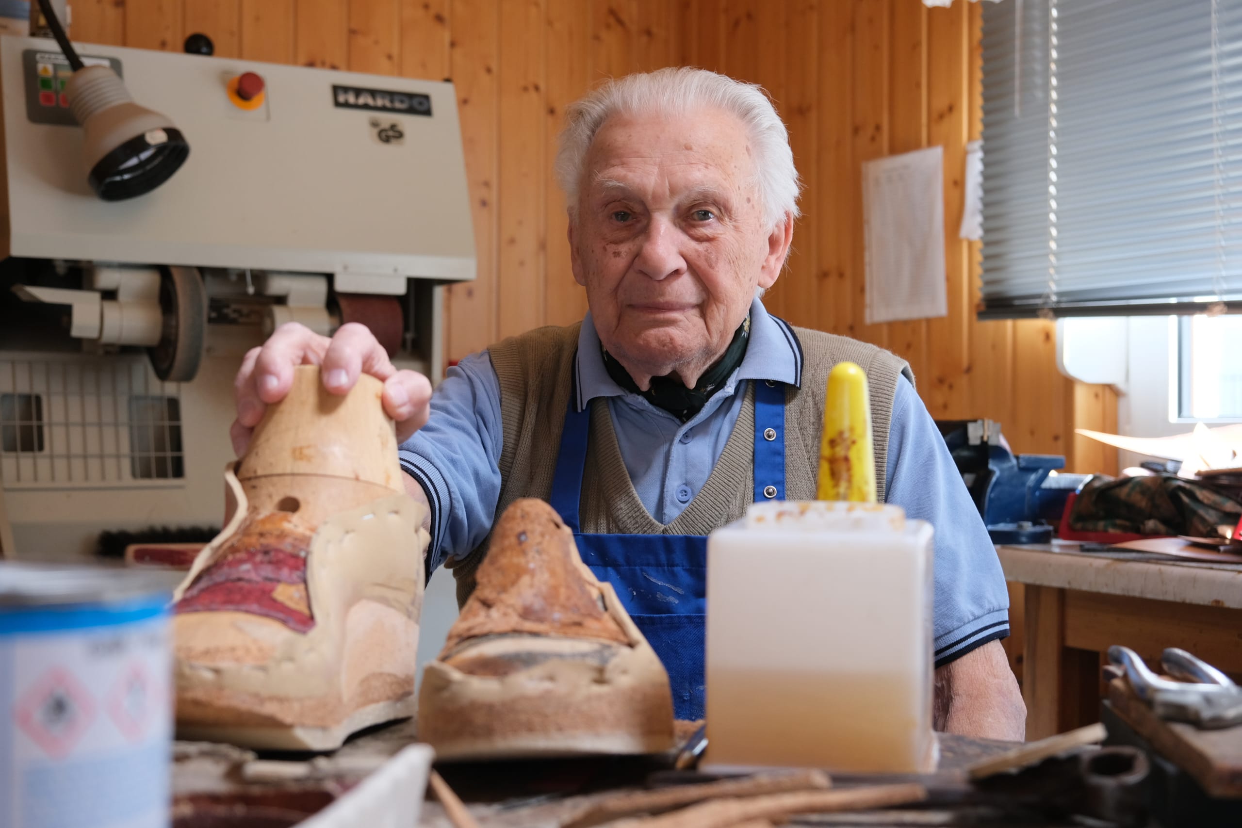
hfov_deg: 42.7
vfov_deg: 29.2
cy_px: 414
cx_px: 621
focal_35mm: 46
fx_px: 1587
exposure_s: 1/100
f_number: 4
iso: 800
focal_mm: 30.8
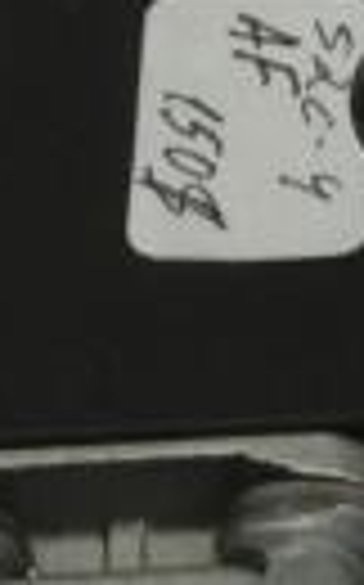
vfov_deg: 8.7
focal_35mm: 234
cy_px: 986
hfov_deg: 5.6
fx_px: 3722
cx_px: 445
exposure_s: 1/30
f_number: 3.3
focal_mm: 4.7
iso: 125
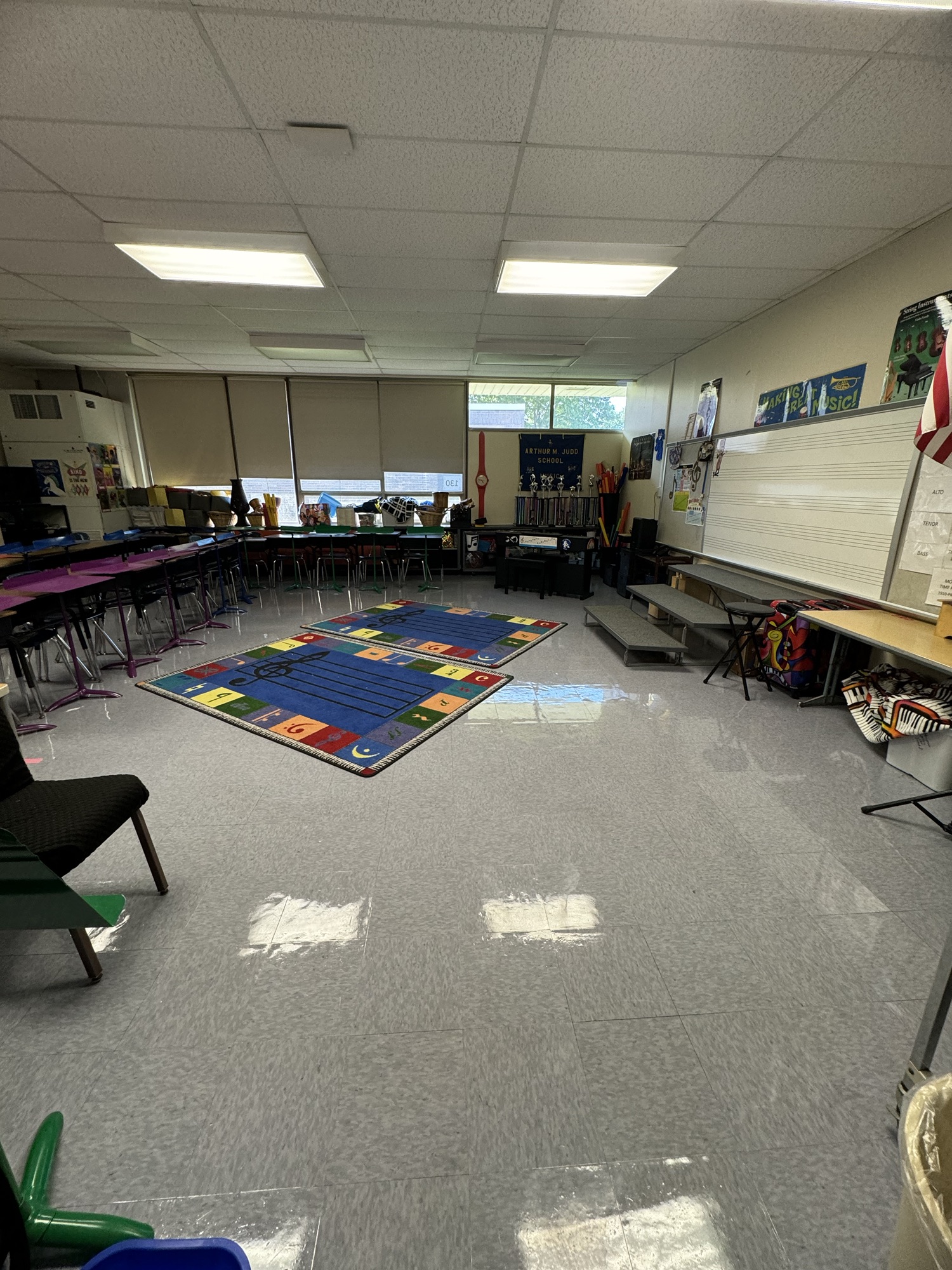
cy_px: 635
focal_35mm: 14
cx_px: 476
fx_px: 513
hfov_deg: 85.7
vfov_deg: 102.1
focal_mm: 2.22
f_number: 2.2
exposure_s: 1/60
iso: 160
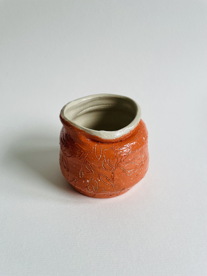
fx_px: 207
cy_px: 138
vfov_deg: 67.3
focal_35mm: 26
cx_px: 104
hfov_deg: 53.1
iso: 40
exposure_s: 1/121
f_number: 1.6
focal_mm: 4.2
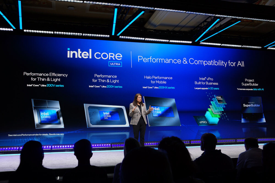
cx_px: 138
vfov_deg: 53.1
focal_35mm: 24
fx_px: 183
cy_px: 92
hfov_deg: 73.7
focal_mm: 16
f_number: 4.5
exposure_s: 1/80
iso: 100
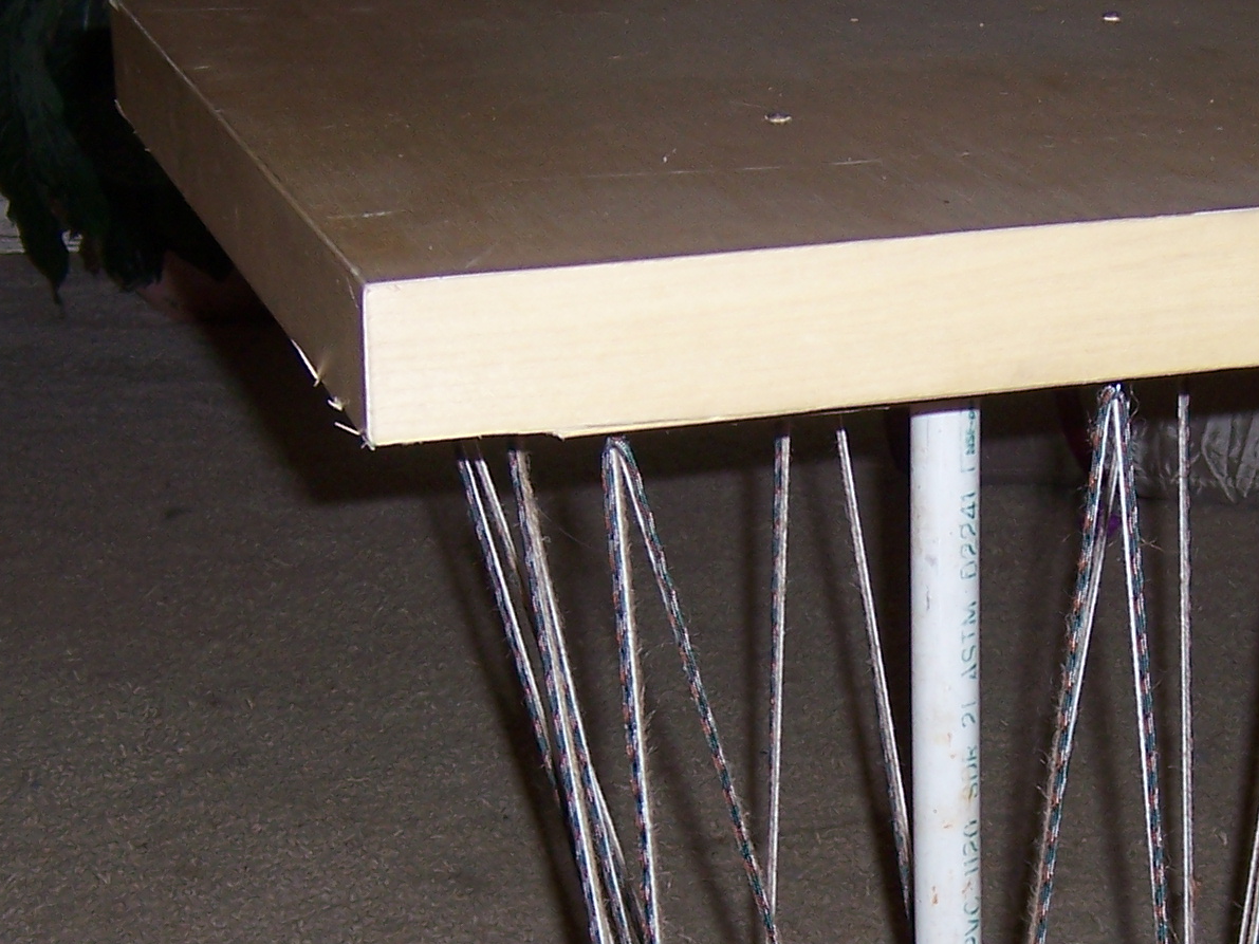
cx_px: 922
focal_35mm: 106
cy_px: 827
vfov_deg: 13.8
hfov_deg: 18.4
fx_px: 3855
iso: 80
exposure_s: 1/60
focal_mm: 8.2
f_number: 3.4
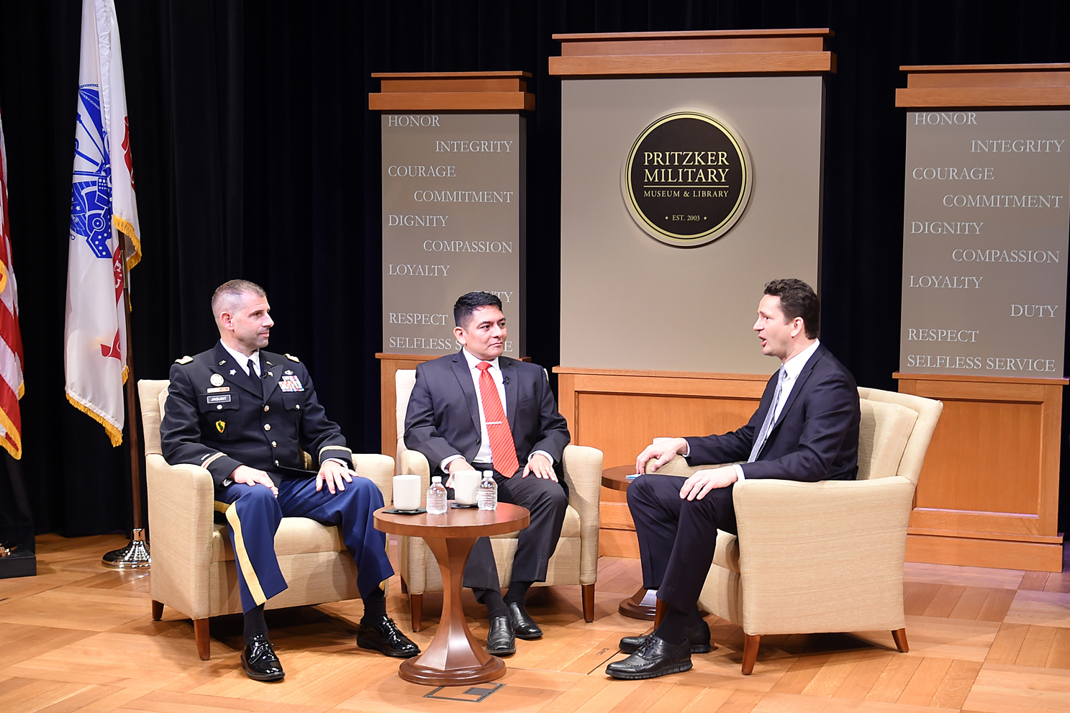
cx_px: 511
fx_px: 1367
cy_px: 317
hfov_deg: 42.7
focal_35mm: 46
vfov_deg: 29.2
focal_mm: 38
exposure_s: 1/50
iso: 640
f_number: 2.8
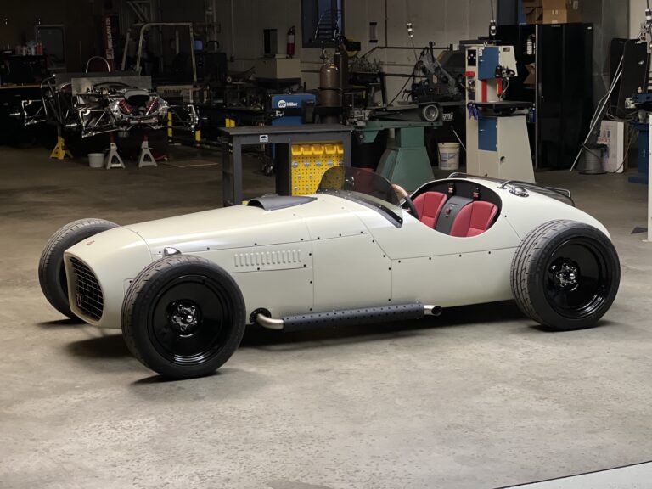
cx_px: 326
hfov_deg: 25.3
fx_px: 1450
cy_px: 244
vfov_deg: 19.1
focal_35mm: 77
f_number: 2.8
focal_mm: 9
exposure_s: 1/15
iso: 400
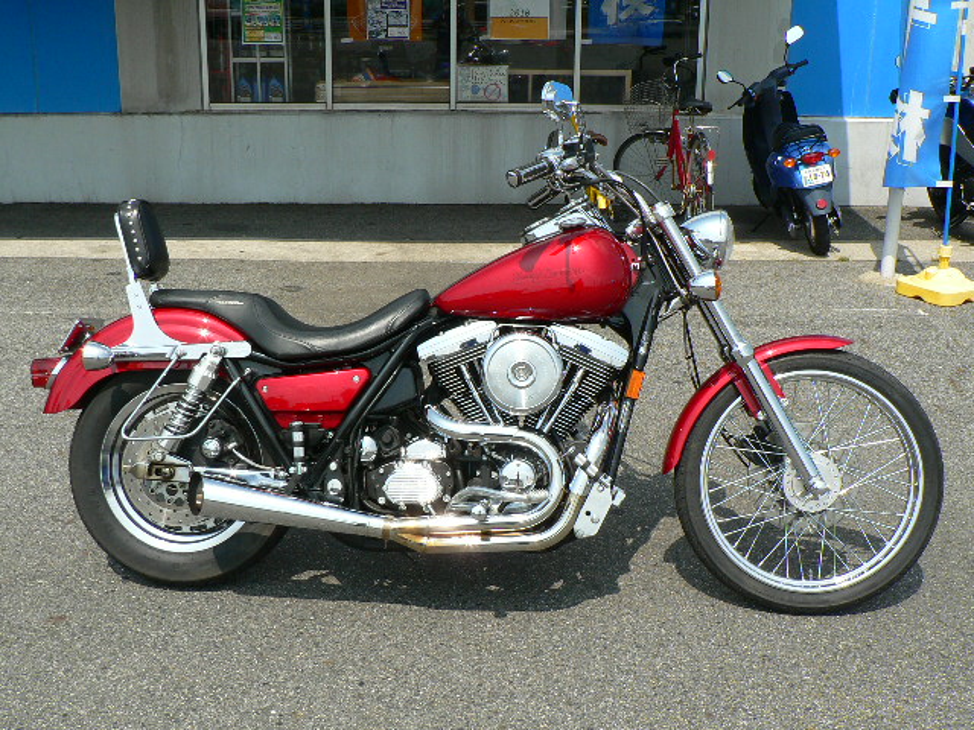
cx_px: 487
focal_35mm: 39
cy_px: 365
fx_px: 1097
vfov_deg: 36.8
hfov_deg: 47.9
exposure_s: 1/400
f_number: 5
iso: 80
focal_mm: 6.5
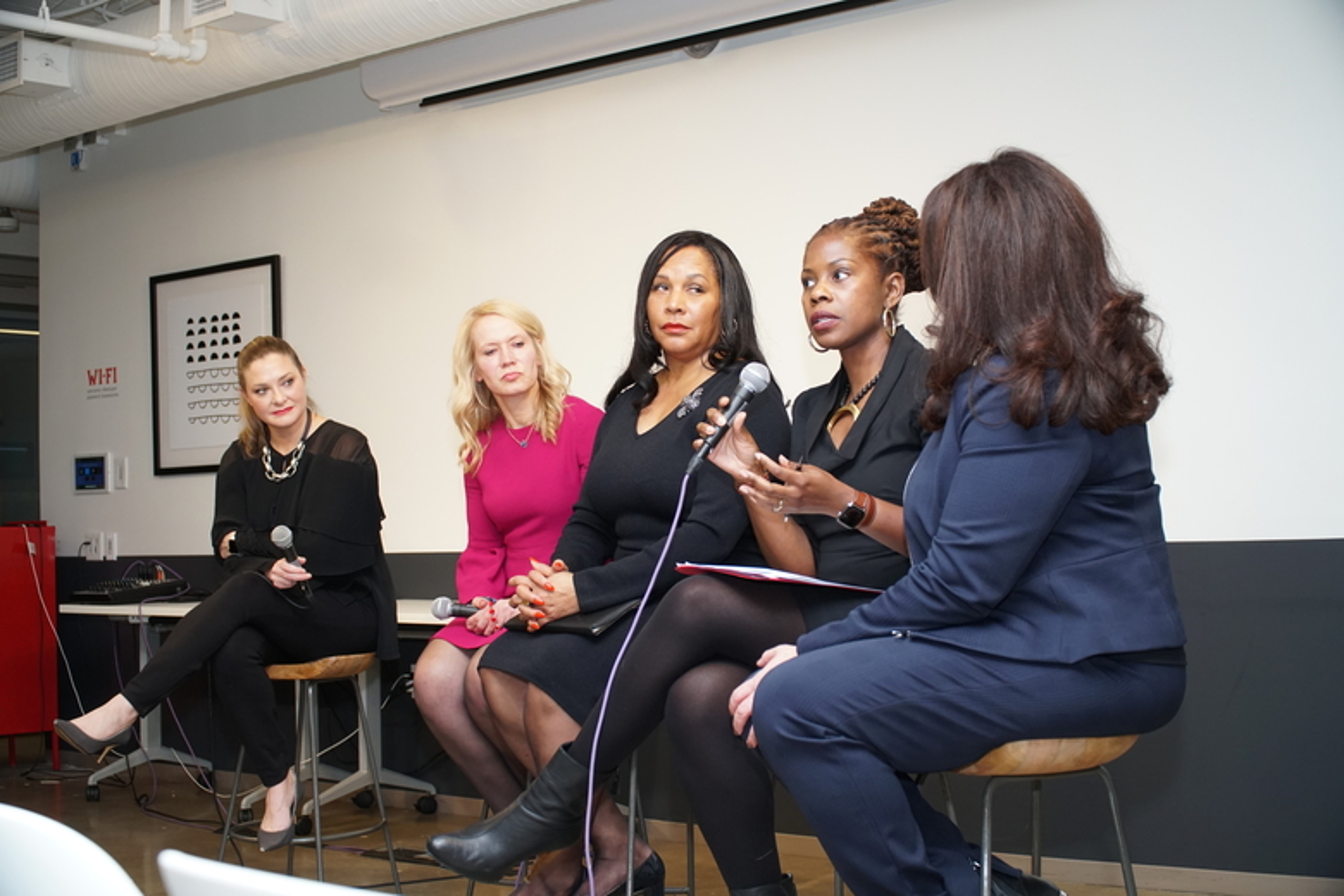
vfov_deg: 31.9
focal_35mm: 42
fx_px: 1568
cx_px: 672
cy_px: 448
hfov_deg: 46.4
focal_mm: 28
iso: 800
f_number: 4
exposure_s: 1/160
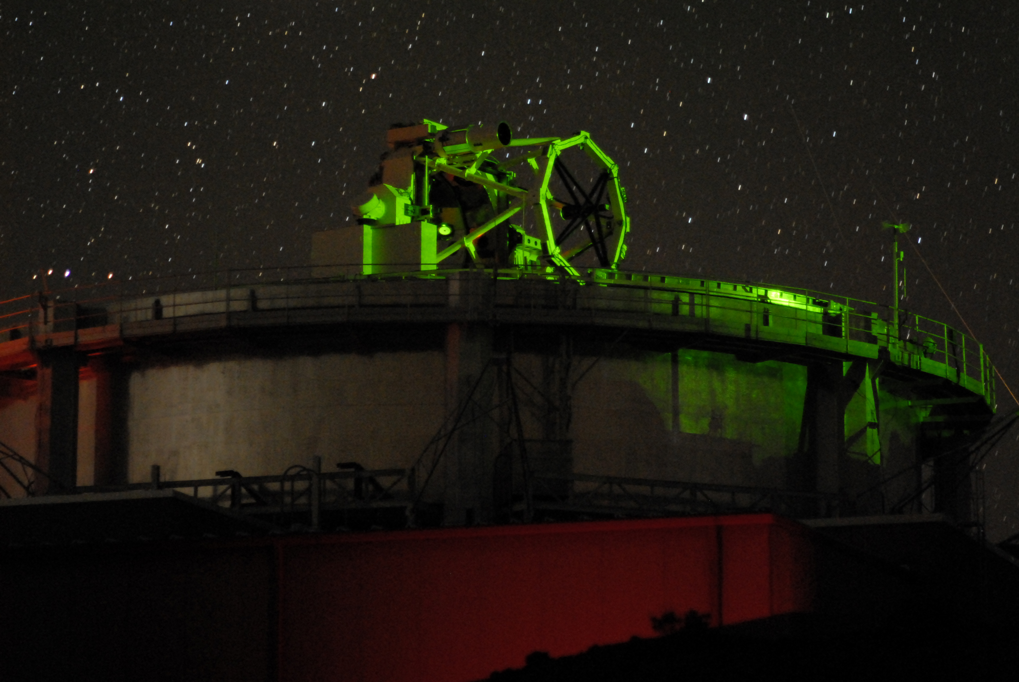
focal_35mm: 36
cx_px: 510
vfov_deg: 37.0
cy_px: 341
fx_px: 1020
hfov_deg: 53.1
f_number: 2.8
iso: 1600
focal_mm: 24
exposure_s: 30
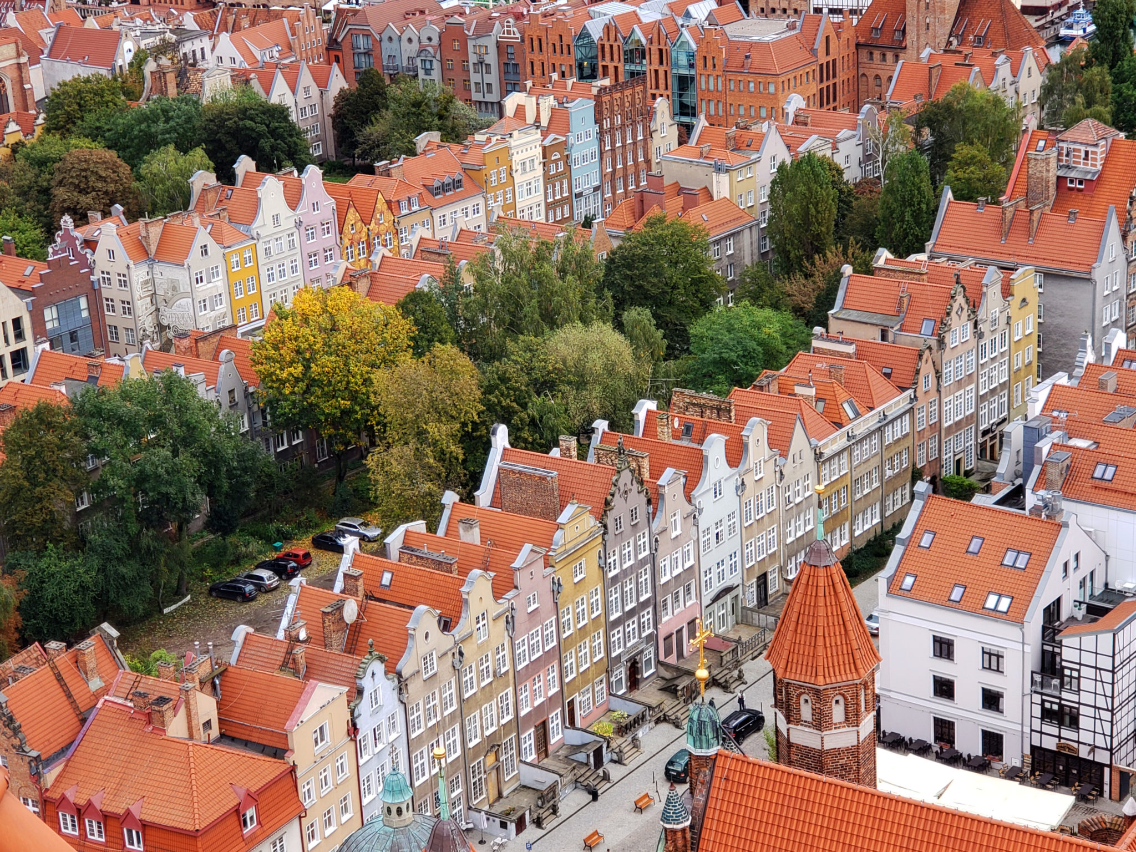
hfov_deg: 36.8
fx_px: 1706
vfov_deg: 28.0
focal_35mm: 52
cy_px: 426
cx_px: 568
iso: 32
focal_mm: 6
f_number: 2.4
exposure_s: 1/70
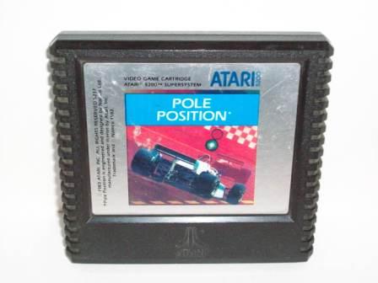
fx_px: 699
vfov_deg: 22.9
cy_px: 142
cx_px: 189
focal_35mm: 64
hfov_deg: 30.3
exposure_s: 1/181
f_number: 3.8
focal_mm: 10.7
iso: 400
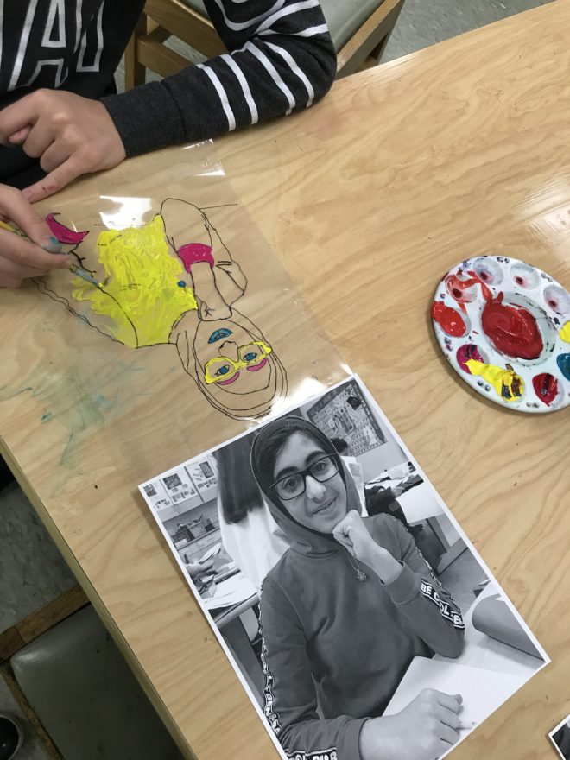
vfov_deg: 63.4
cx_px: 285
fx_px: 615
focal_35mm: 28
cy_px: 380
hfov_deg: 49.7
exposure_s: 1/40
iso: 25
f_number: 1.8
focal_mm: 3.99
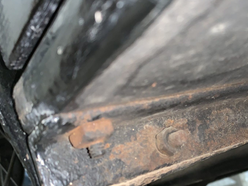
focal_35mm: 49
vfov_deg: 29.4
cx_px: 205
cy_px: 127
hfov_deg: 37.3
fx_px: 351
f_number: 1.8
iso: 125
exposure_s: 1/16
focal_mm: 4.25
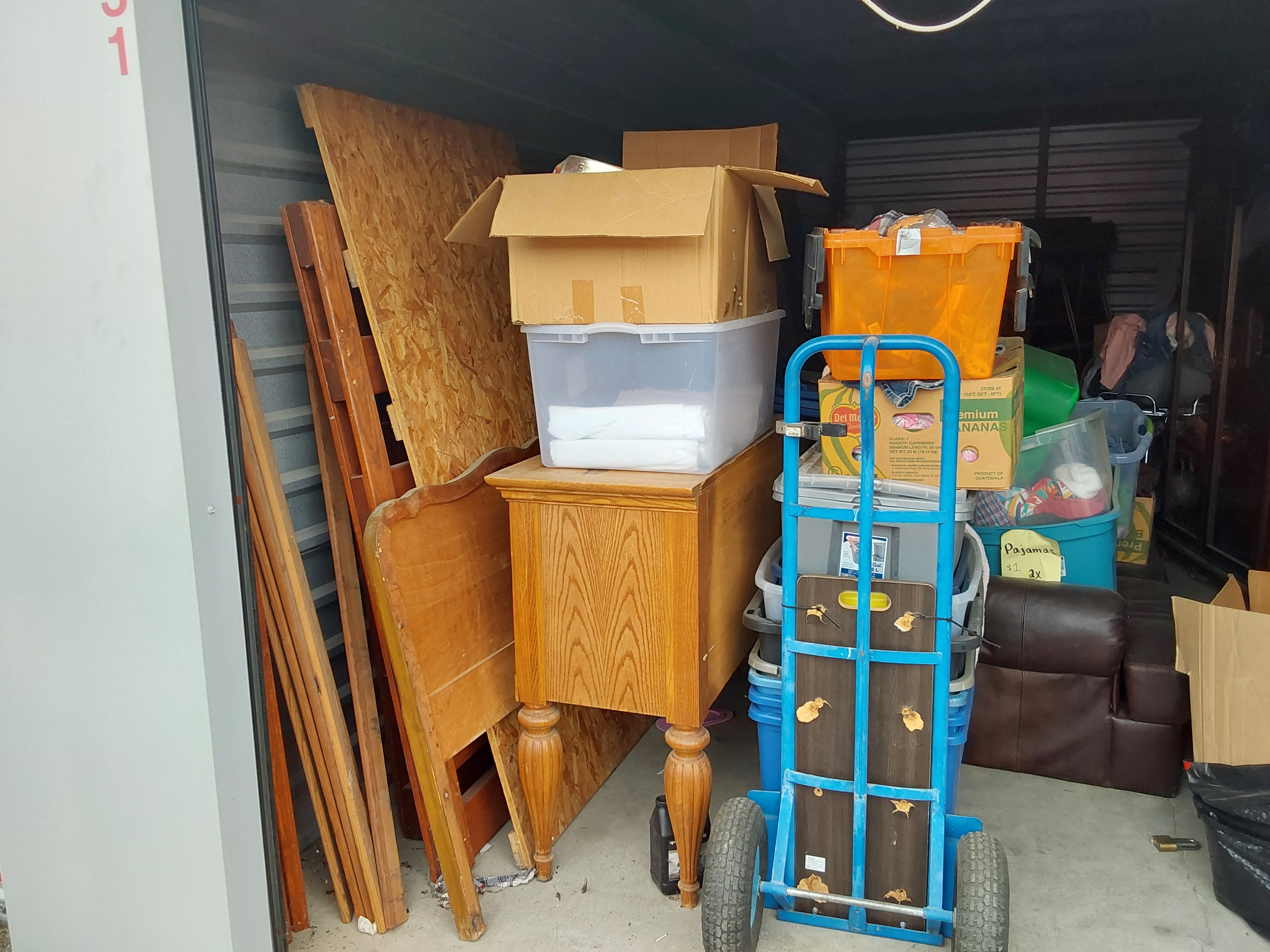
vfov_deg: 49.7
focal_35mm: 28
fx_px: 1027
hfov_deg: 63.4
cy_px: 476
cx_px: 635
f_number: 1.9
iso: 50
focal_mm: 2.91
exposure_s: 1/150
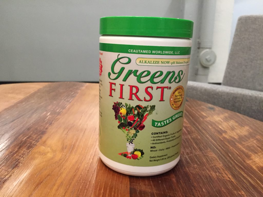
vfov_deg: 48.2
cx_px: 132
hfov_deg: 61.7
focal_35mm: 29
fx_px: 220
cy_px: 98
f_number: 2.2
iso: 250
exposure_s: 1/30
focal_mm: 4.15
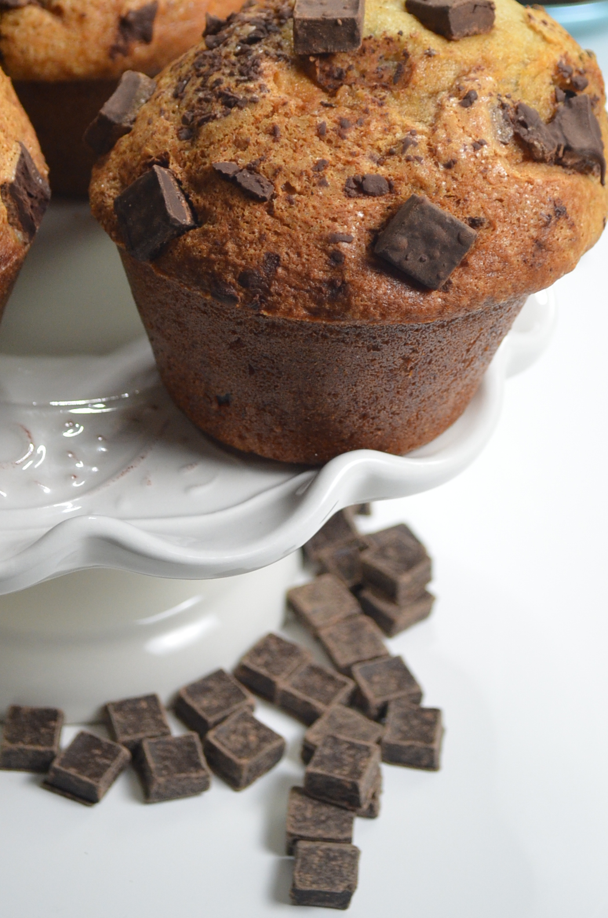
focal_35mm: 98
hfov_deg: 13.9
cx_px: 311
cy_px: 301
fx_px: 2494
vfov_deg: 20.8
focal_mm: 42
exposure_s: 1/60
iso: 1100
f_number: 5.3
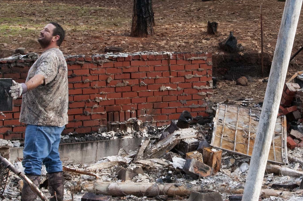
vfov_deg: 12.2
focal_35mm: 112
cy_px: 72
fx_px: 941
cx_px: 244
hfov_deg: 18.1
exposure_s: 1/20
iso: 500
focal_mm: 24
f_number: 18
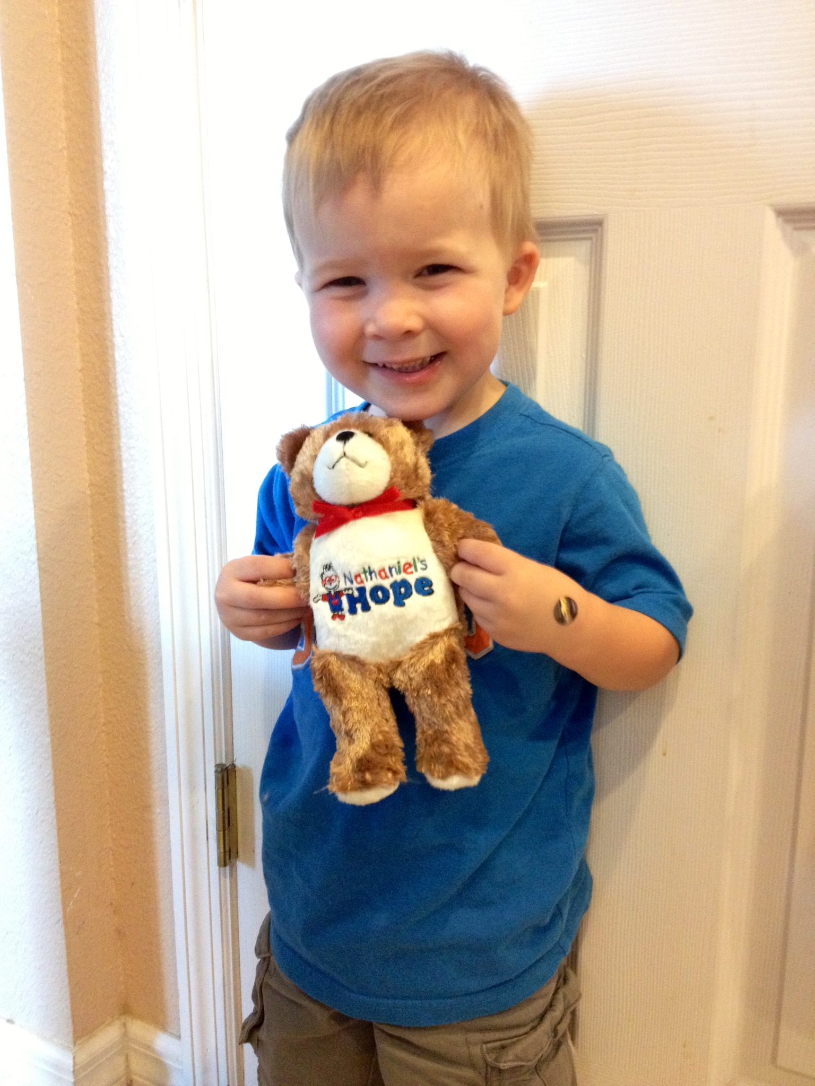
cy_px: 543
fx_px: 1099
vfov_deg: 52.6
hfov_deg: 40.7
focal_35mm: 35
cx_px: 408
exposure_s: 1/20
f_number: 2.4
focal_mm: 4.28
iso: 400
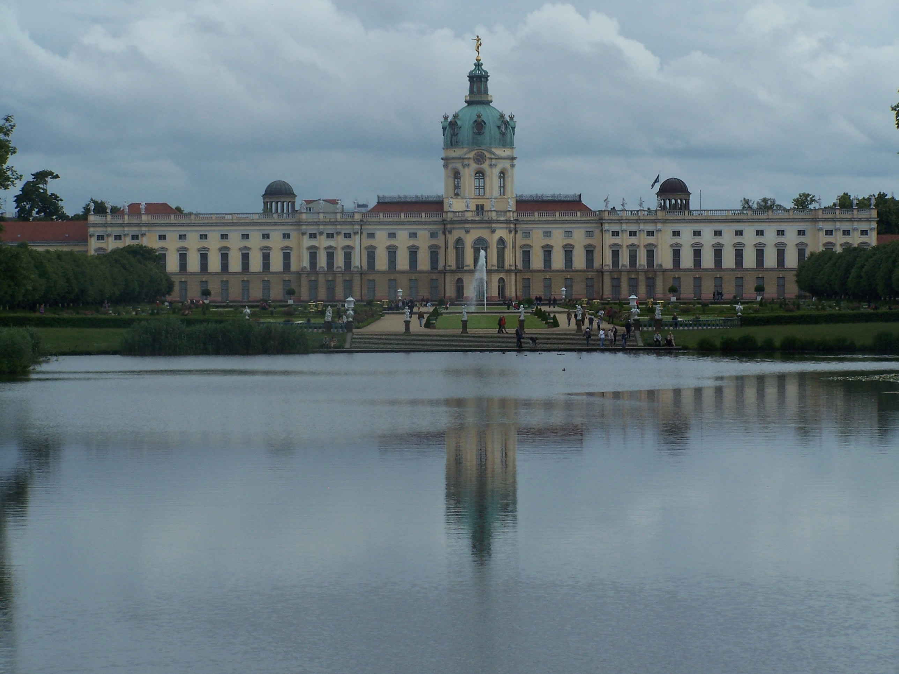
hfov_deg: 15.4
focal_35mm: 128
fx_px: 3324
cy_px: 337
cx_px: 450
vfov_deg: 11.6
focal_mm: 21.2
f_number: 4.5
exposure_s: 1/750
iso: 80
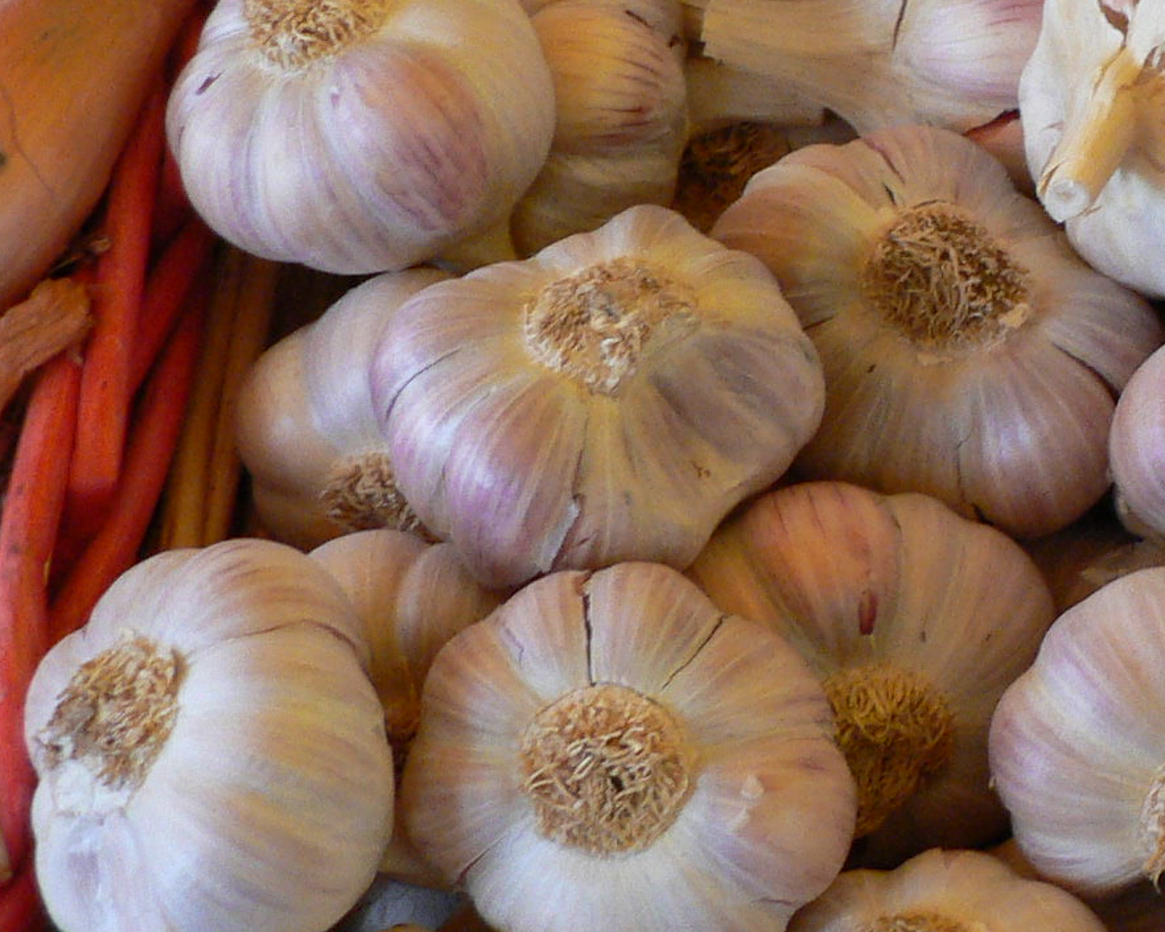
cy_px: 99
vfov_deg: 14.9
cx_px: 1424
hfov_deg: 17.8
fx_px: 3518
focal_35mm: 102
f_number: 2.8
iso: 200
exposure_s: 1/30
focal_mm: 6
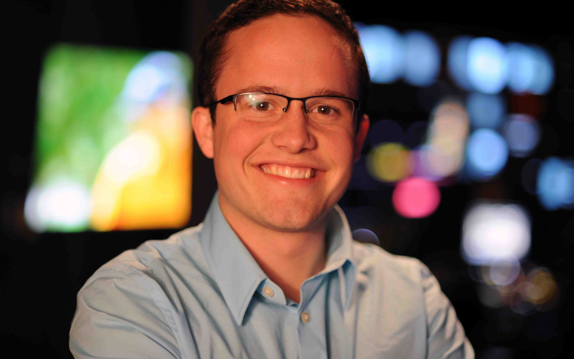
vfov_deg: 15.0
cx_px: 288
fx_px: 1361
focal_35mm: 87
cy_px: 174
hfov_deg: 23.8
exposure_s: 1/60
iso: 1000
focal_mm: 85
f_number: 1.8
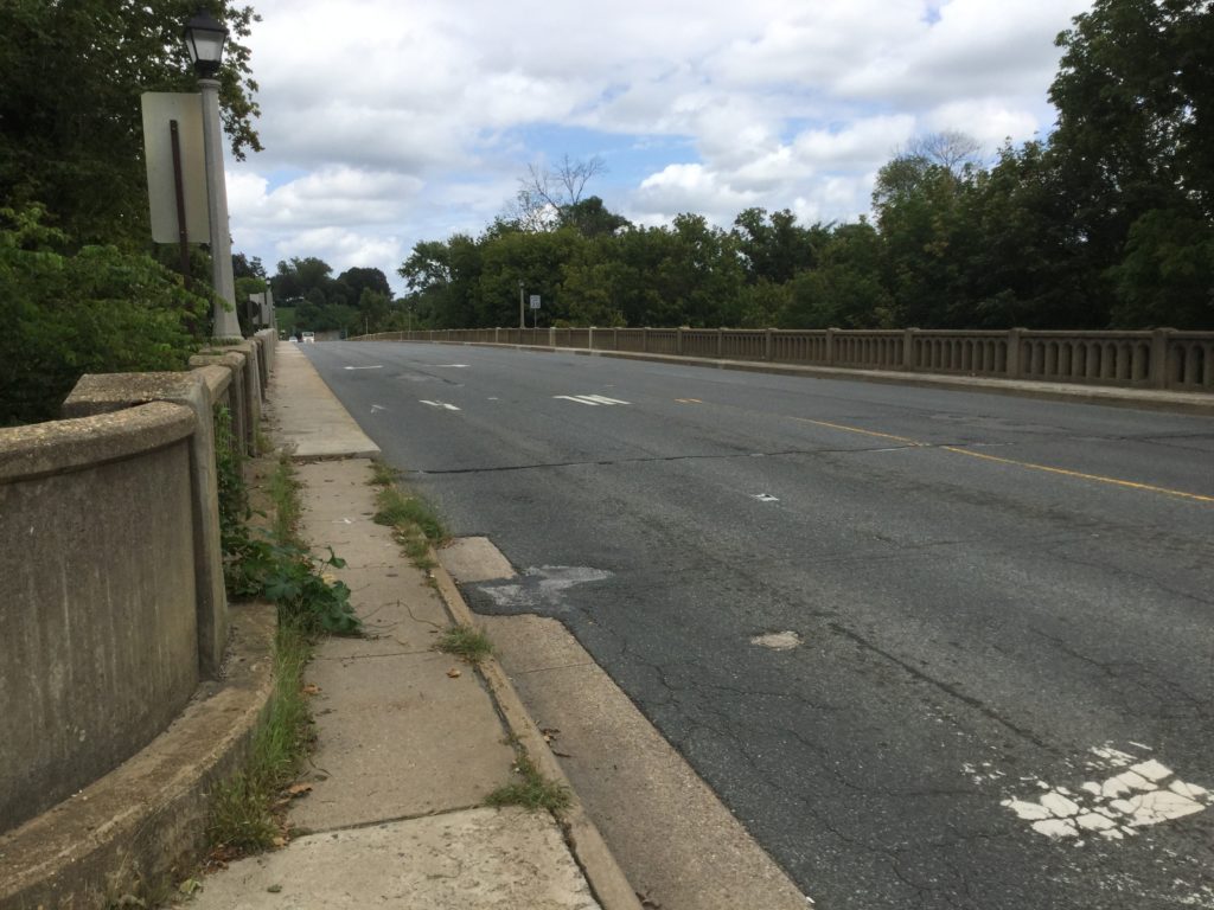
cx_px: 607
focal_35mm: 31
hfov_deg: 58.4
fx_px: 1087
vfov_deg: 45.4
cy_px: 455
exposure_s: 1/1359
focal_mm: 3.3
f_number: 2.4
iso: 25
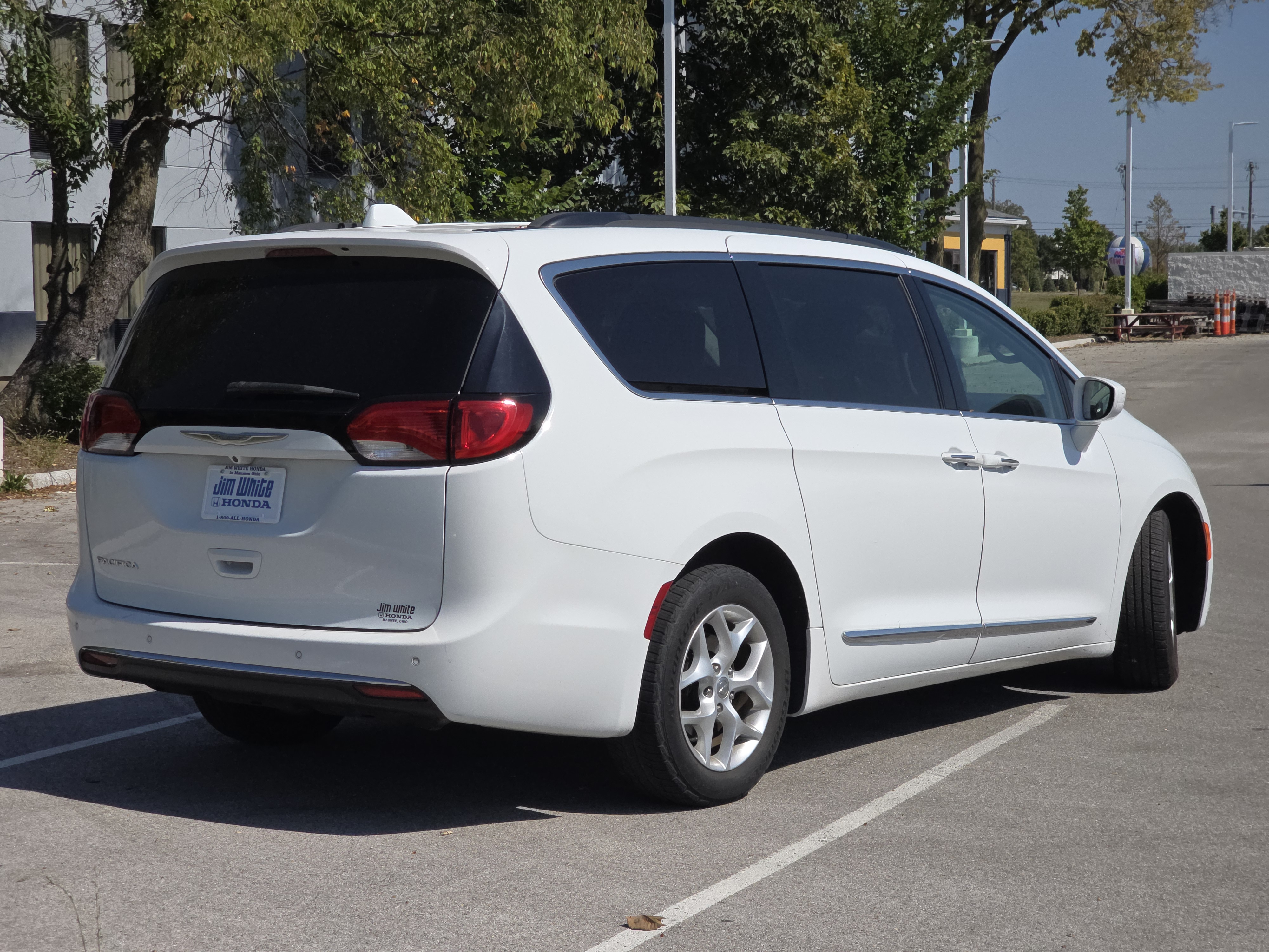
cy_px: 476
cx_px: 634
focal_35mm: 69
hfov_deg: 28.2
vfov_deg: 21.3
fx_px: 2529
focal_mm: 7.9
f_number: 2.4
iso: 50
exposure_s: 1/4127
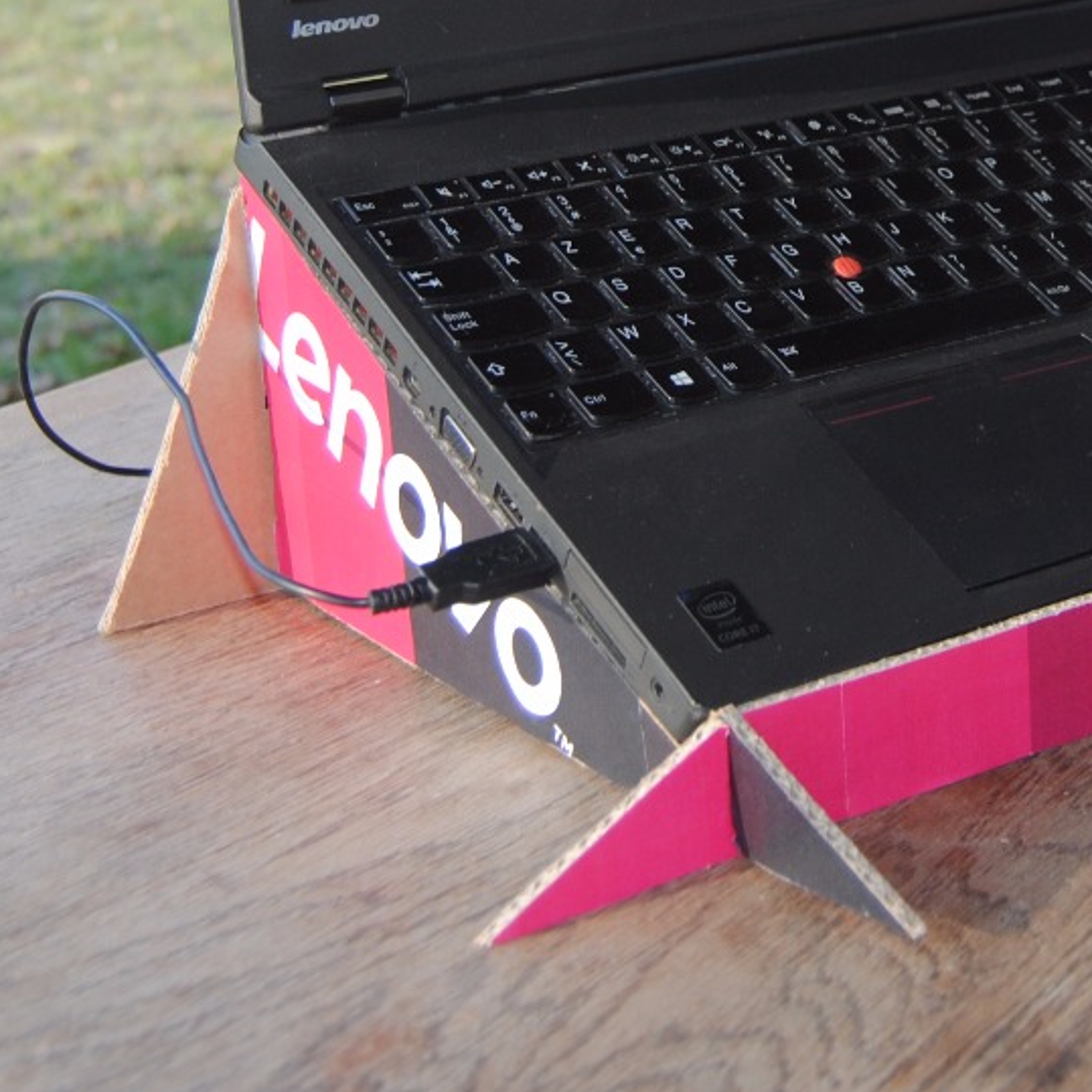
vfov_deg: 20.1
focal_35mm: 84
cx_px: 880
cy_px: 41
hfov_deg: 20.4
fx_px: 2998
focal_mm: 22
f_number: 3.5
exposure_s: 1/125
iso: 125
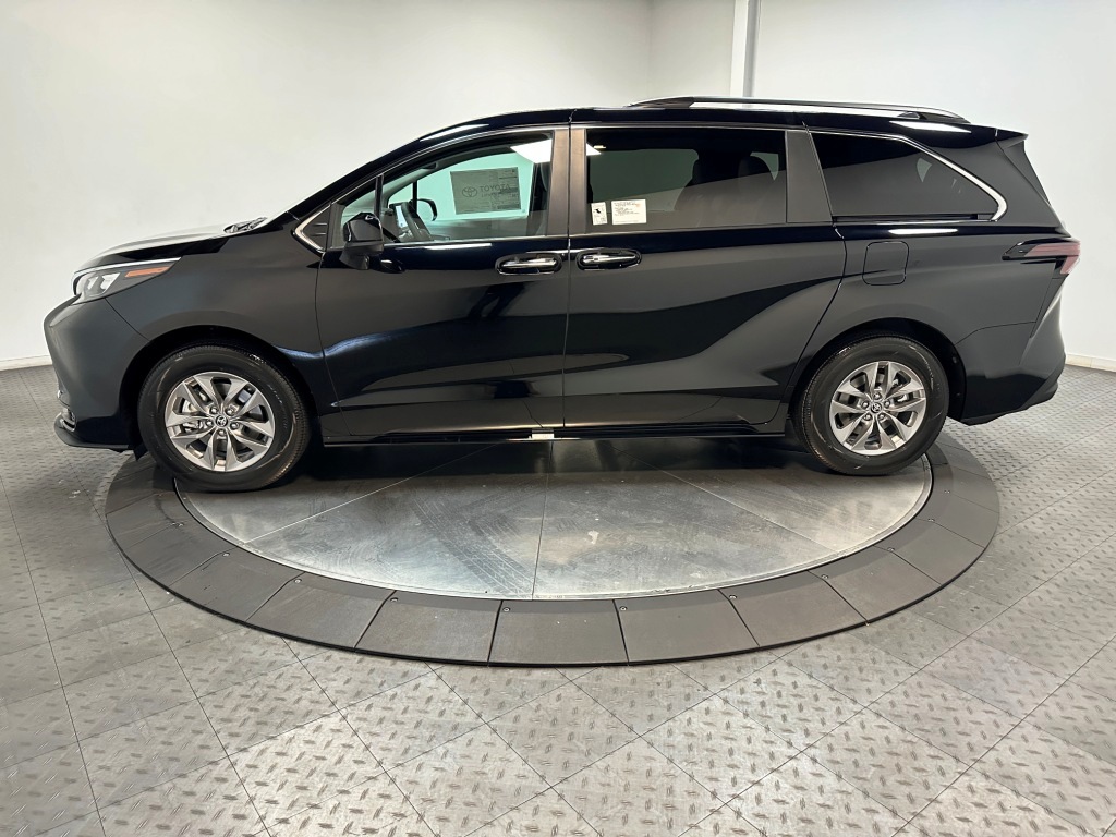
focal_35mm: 24
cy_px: 418
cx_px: 558
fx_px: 774
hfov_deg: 71.6
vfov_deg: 56.8
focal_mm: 6.86
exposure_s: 1/60
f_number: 1.78
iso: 640
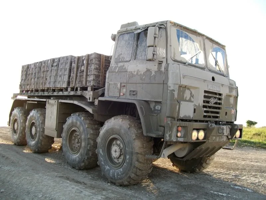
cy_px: 100
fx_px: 261
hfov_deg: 54.0
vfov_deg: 41.8
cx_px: 133
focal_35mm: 34
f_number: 2.7
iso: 64
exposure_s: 1/250
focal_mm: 6.1
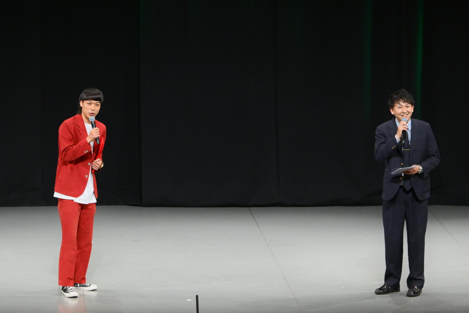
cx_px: 234
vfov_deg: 4.7
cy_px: 156
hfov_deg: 7.1
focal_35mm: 292
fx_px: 3804
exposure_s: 1/200
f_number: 5.6
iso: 3200
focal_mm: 195
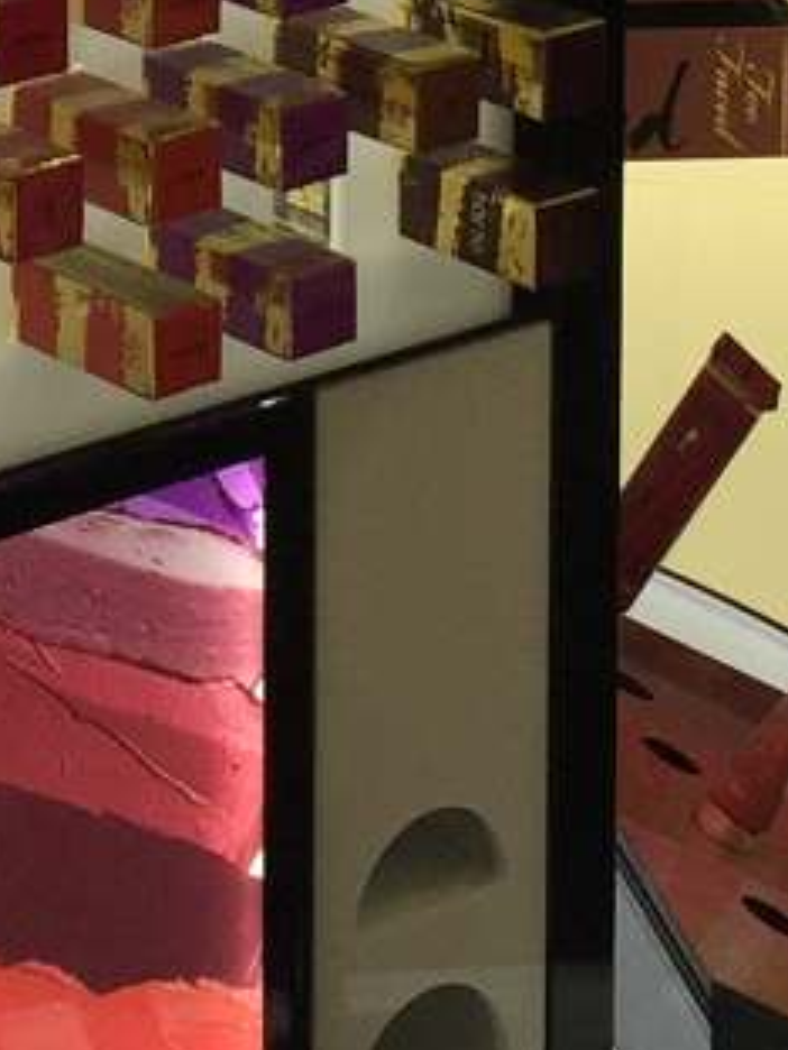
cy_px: -767
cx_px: -242
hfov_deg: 8.8
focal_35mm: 166
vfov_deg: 11.2
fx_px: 5038
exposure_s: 1/271
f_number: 2.2
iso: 32
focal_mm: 4.15
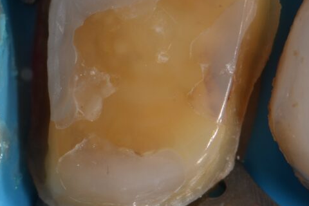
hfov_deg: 6.2
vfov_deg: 4.1
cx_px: 147
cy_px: 39
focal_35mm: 335
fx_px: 2875
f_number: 32
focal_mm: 105
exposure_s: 1/160
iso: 200
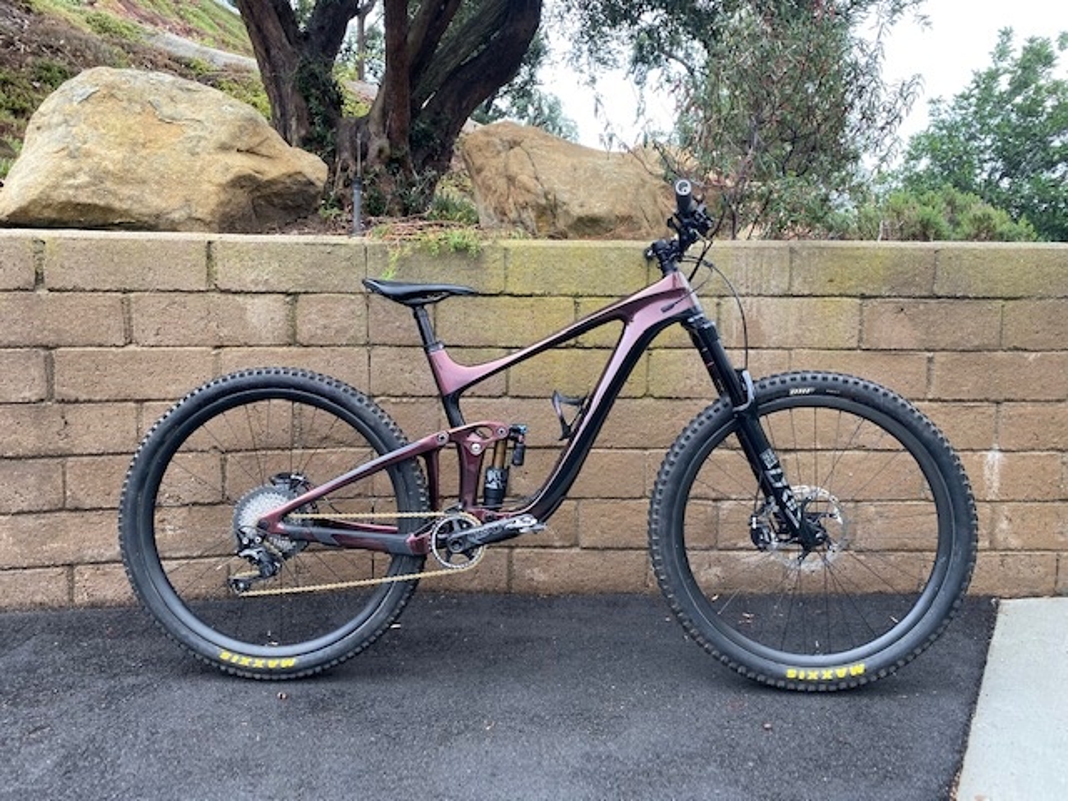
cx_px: 534
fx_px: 802
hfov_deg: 67.3
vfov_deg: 53.1
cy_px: 400
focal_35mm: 26
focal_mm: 4.25
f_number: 1.8
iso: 125
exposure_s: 1/109
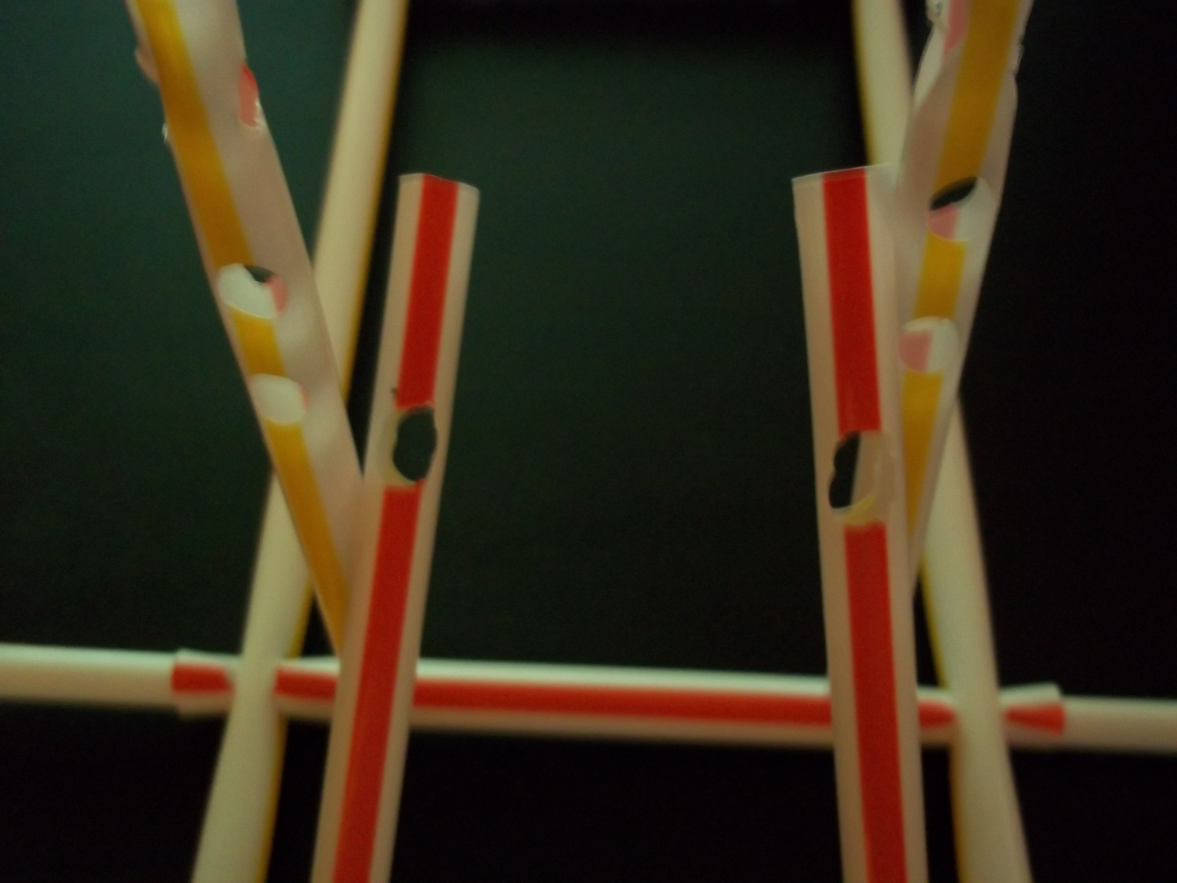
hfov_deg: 51.4
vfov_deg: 39.7
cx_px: 588
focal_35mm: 36
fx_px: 1224
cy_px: 442
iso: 320
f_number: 3.1
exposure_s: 1/8
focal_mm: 6.5
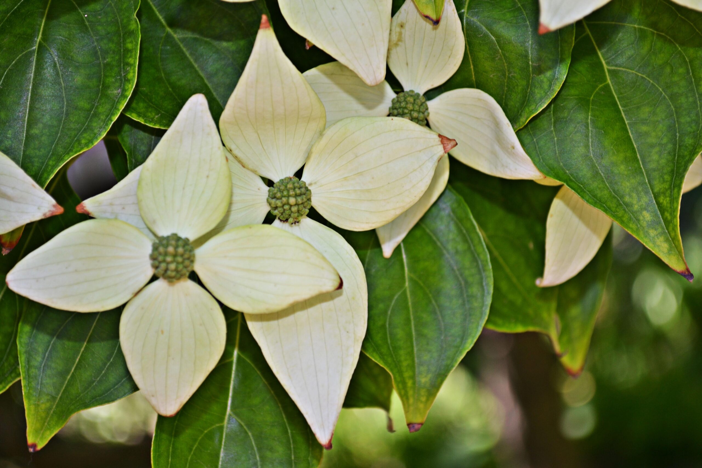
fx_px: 1609
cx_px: 351
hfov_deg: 24.6
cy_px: 234
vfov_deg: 16.6
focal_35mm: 82
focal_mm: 55
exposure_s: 1/80
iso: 100
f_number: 6.3
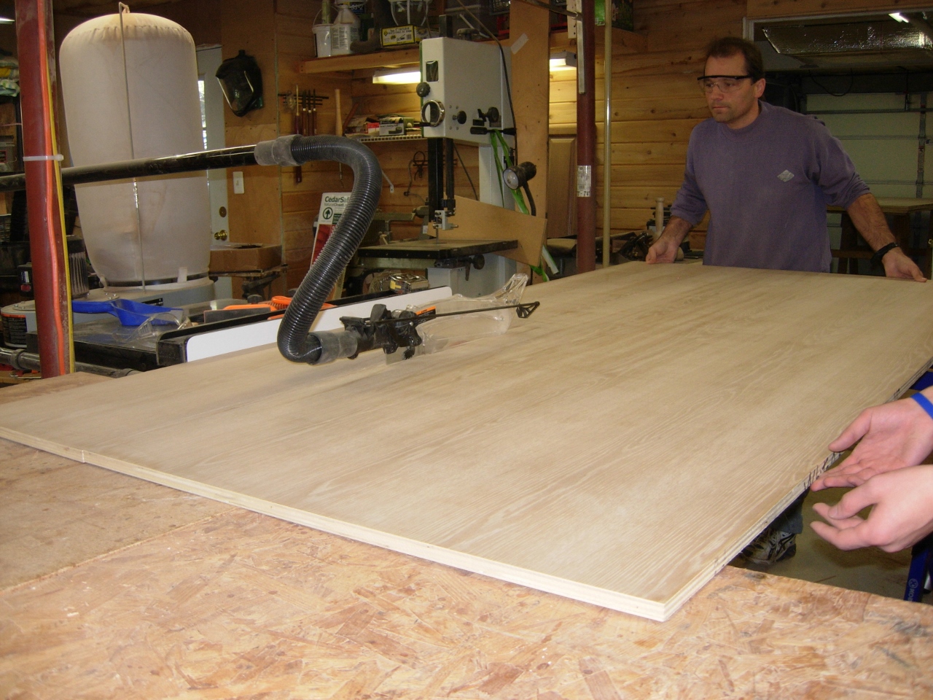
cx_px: 466
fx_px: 970
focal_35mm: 36
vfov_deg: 39.7
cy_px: 350
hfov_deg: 51.4
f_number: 2.7
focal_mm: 7.5
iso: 81
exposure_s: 1/73.9
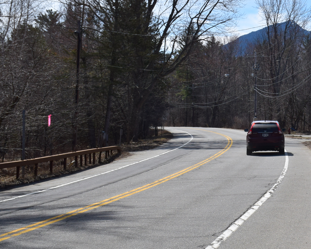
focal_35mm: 95
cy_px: 59
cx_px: 294
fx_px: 874
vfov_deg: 16.1
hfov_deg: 19.7
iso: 280
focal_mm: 35
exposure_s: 1/500
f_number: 11
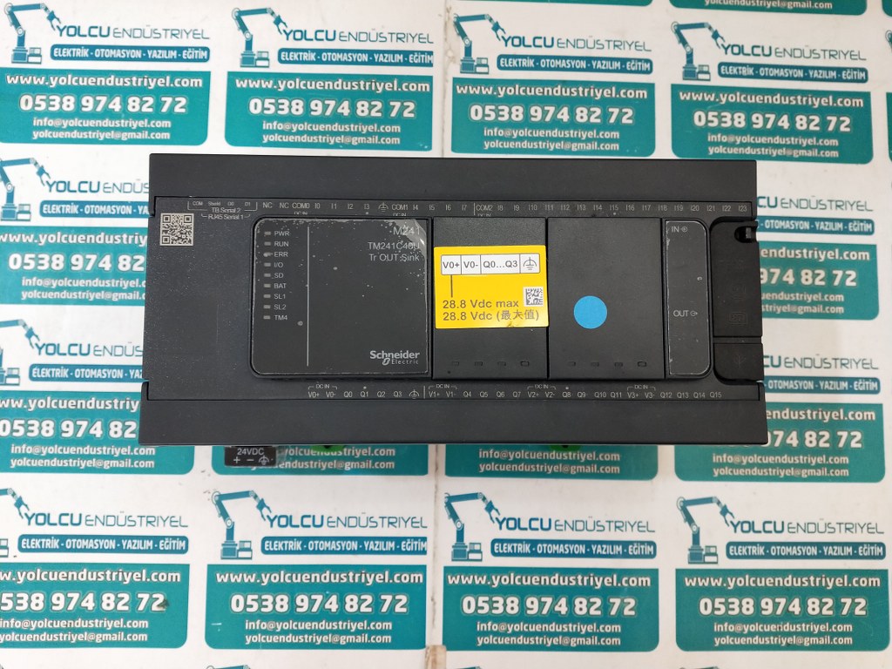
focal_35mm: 23
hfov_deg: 73.9
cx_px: 446
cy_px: 334
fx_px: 593
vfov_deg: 58.9
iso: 131
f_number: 1.7
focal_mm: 3.99
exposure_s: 1/50
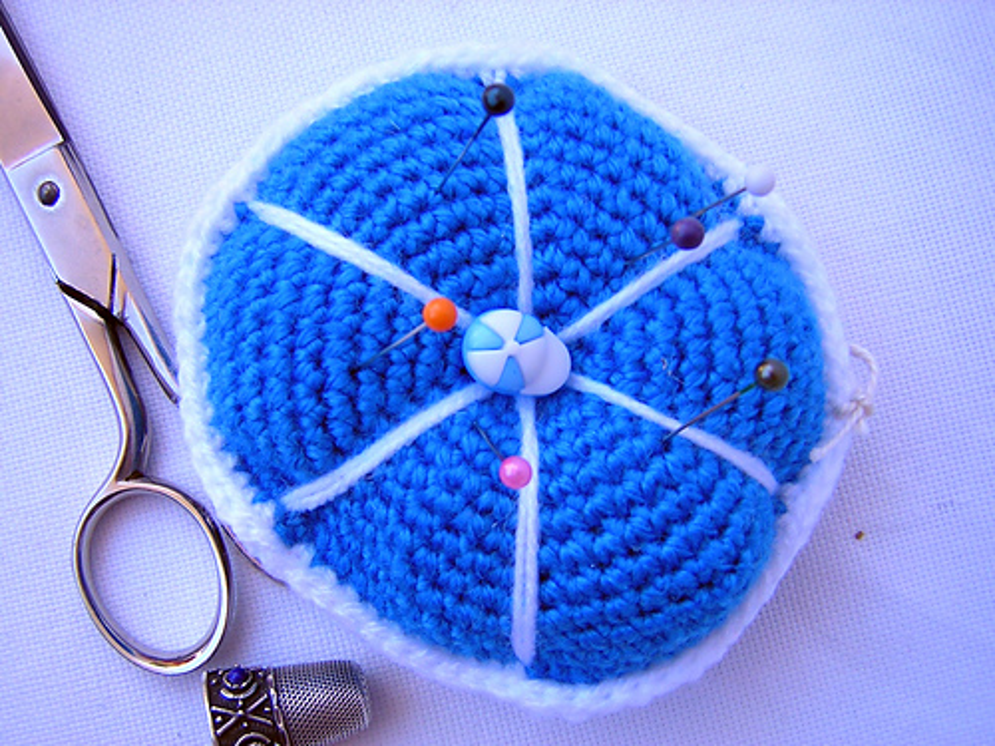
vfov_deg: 39.7
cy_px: 373
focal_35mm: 36
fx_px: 1035
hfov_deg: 51.4
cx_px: 498
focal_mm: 4.7
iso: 100
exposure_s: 1/128
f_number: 2.6
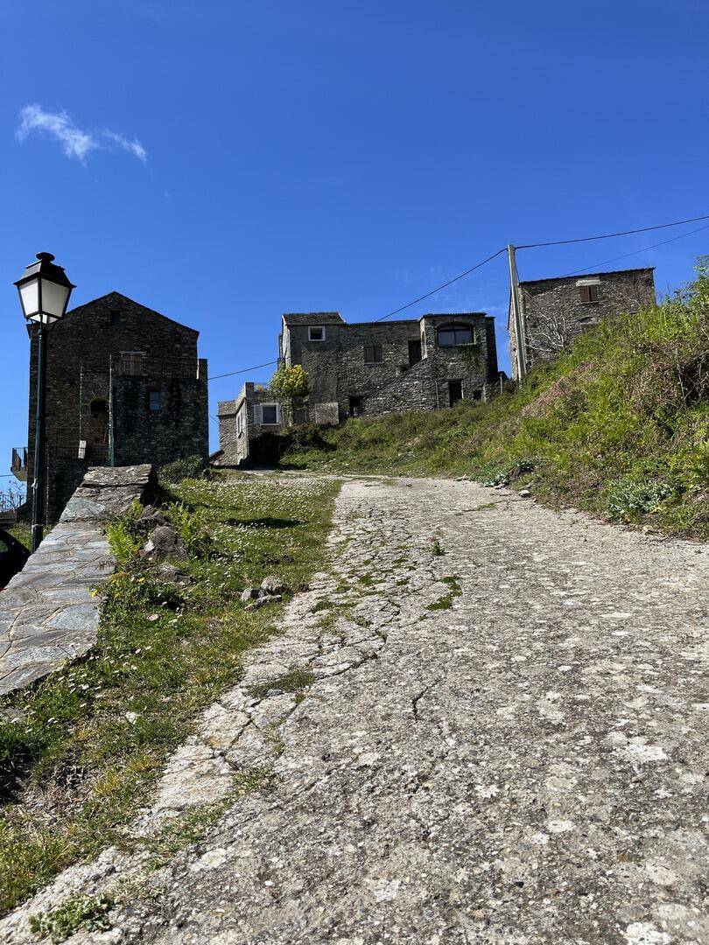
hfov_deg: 53.1
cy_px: 472
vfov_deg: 67.3
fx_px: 710
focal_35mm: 26
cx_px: 354
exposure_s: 1/3623
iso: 50
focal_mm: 5.1
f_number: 1.6
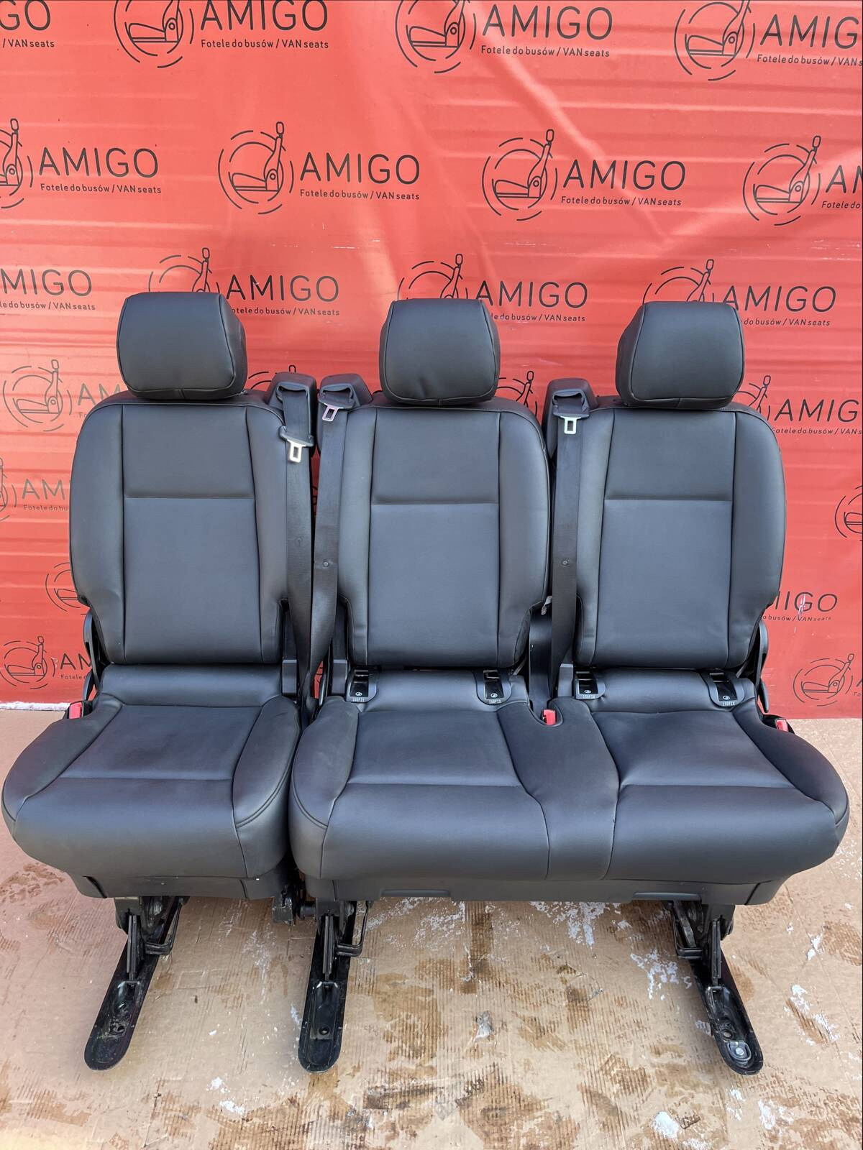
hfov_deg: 53.1
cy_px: 575
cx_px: 432
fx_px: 864
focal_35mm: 26
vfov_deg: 67.3
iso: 100
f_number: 1.6
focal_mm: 5.1
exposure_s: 1/121
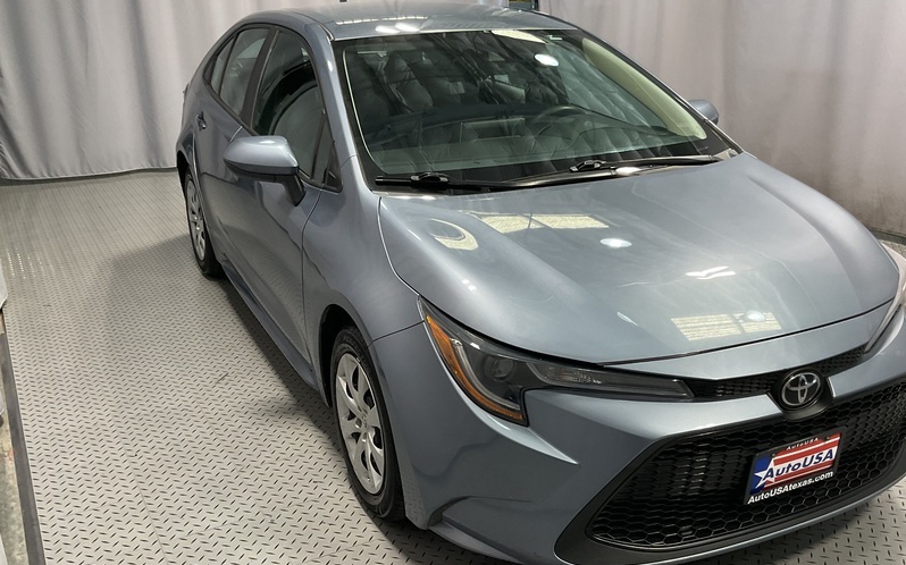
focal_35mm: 37
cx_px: 501
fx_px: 913
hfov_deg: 52.7
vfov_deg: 34.3
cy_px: 340
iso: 64
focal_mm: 3
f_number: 1.8
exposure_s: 1/120
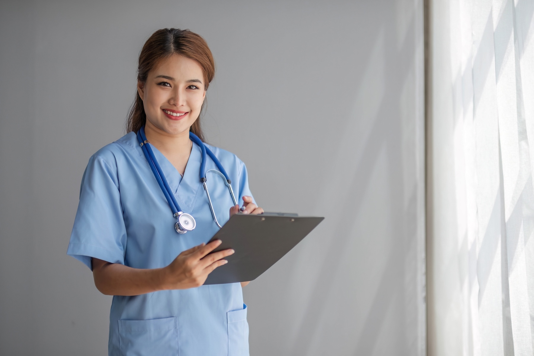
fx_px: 1112
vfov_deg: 18.2
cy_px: 178
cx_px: 267
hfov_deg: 27.0
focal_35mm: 75
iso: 125
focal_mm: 50
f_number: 1
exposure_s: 1/1900
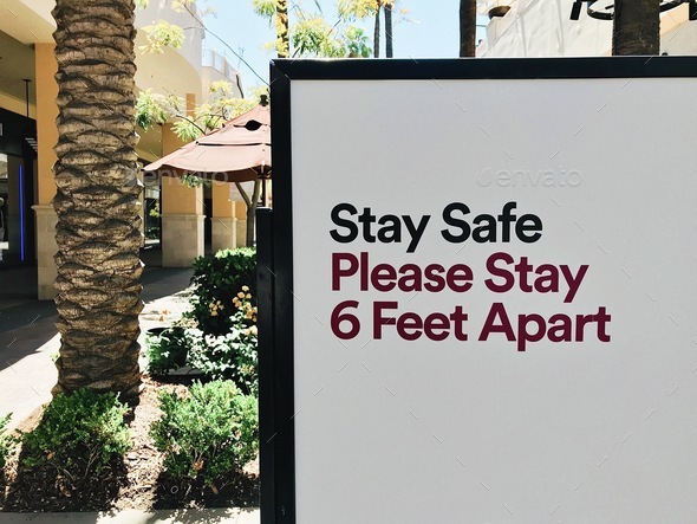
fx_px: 564
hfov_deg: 63.4
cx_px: 348
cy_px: 262
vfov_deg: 49.8
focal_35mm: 28
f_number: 1.8
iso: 20
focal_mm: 3.99
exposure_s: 1/812
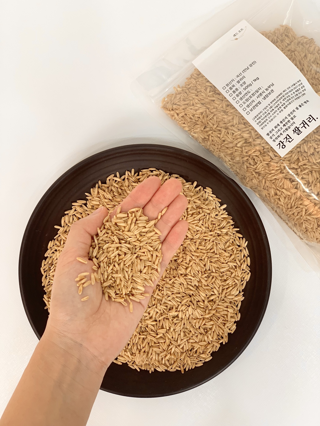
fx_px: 641
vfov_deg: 36.8
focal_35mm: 52
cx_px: 160
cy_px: 213
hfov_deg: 28.0
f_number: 2.4
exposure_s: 1/120
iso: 32
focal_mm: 6
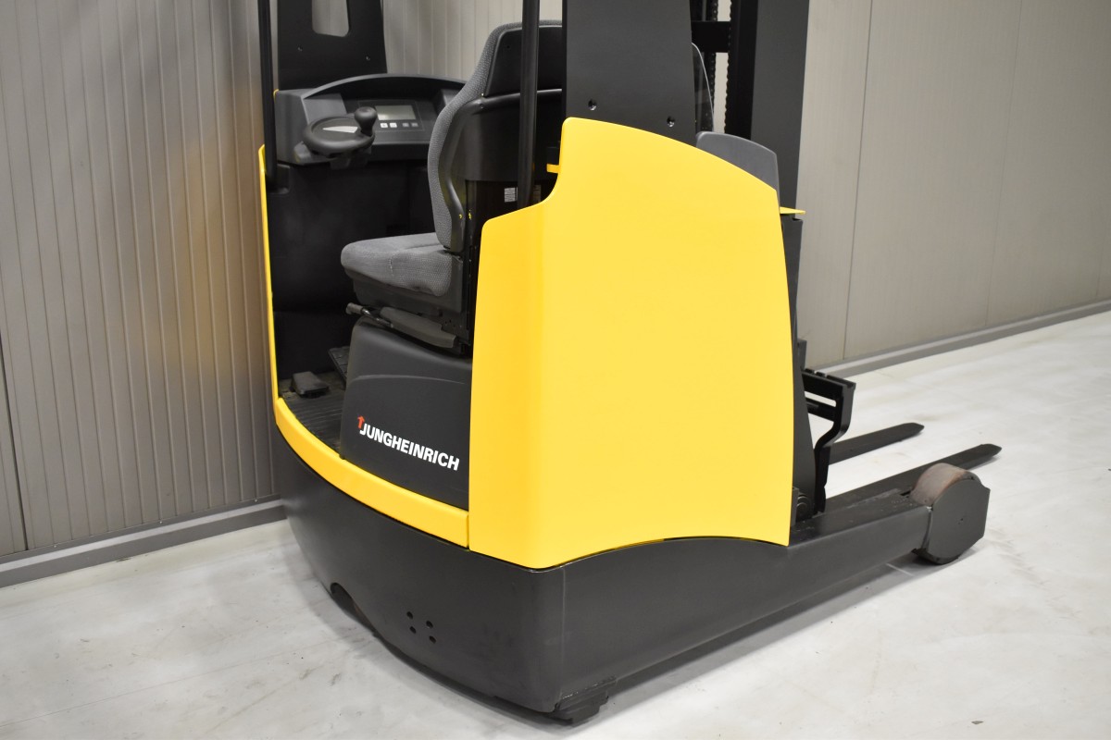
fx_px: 1111
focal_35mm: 36
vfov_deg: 36.9
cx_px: 556
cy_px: 370
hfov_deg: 53.1
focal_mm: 24
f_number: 4.5
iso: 1600
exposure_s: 1/40
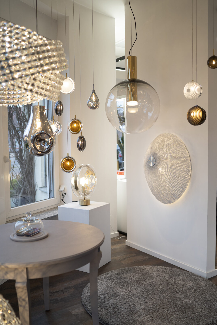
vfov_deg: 54.4
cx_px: 108
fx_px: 316
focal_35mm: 35
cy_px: 162
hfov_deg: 37.9
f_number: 2.2
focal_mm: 35
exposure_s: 1/400
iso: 640
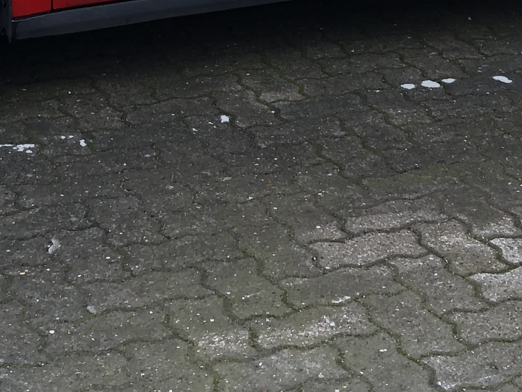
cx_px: 304
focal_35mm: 109
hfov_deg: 18.0
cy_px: -232
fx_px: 1644
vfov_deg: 12.7
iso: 20
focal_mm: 4
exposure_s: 1/162
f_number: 1.8
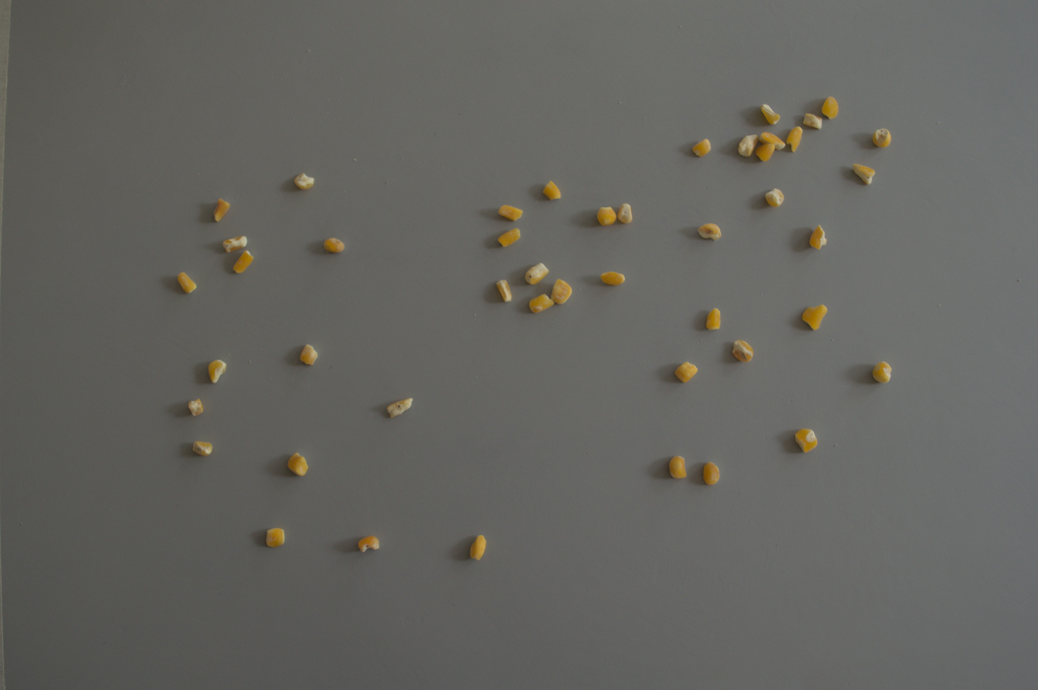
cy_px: 345
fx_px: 1037
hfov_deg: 53.2
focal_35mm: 36
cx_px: 519
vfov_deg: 36.8
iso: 400
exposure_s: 1/125
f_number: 5.6
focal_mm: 24
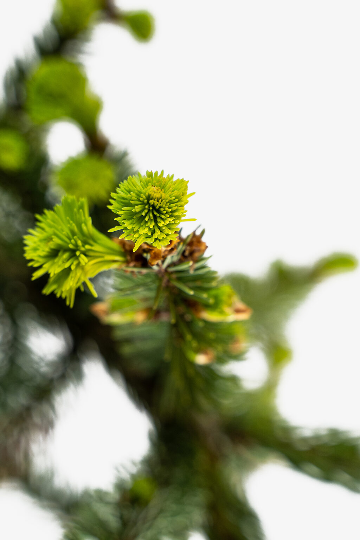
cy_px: 270
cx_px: 180
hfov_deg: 12.2
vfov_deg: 18.3
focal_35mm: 112
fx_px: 1680
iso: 640
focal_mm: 75
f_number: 4
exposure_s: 1/250
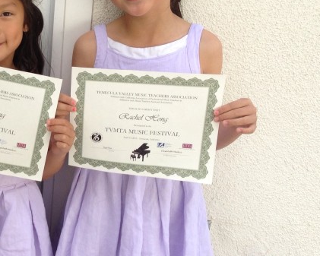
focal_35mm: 83
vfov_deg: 18.5
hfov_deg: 22.3
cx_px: 11
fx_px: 786
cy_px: 141
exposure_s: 1/240
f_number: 2.4
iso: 50
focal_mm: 4.28
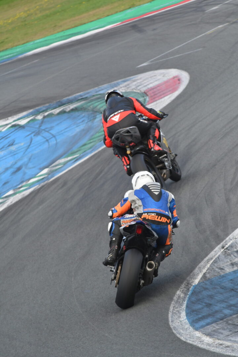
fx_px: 5057
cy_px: 178
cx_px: 119
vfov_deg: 4.0
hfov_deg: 2.7
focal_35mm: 510
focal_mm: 340
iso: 500
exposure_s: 1/400
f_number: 8
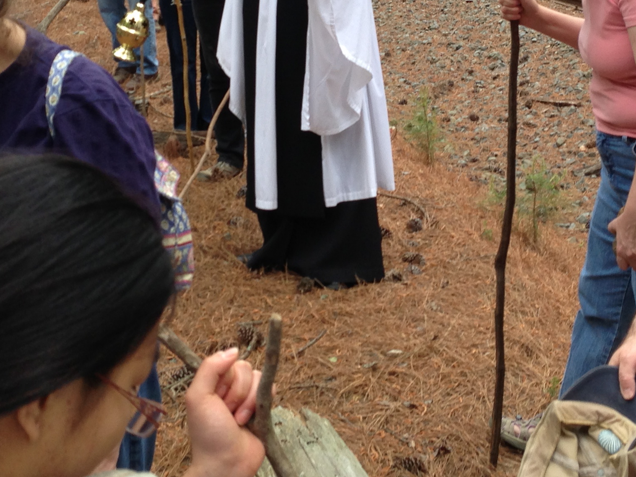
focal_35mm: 71
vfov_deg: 20.3
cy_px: 40
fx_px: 1305
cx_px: 366
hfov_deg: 27.4
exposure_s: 1/144
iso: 50
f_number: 2.4
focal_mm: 4.13
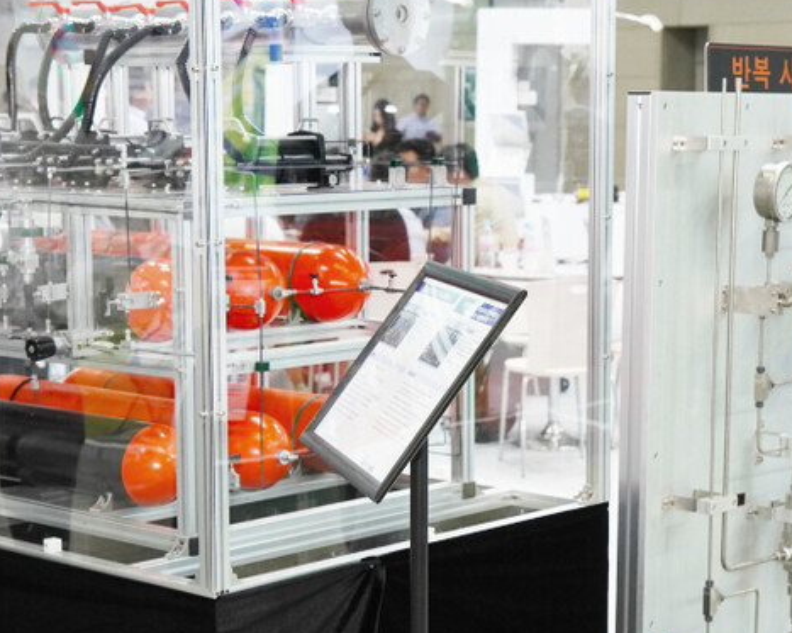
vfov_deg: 18.2
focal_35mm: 84
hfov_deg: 22.8
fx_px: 1967
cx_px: 404
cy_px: 411
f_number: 4
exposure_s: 1/160
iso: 1000
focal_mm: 29
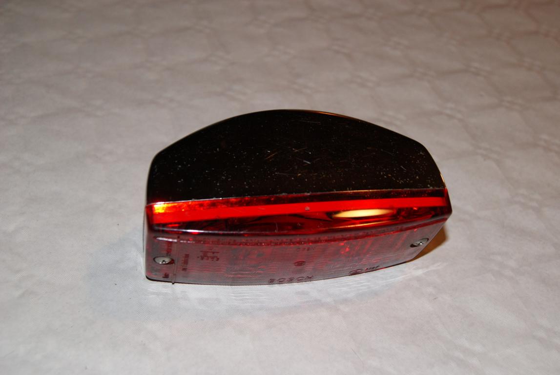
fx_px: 701
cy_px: 188
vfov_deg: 30.0
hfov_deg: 43.6
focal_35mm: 45
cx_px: 280
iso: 400
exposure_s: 1/60
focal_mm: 30
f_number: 5.6
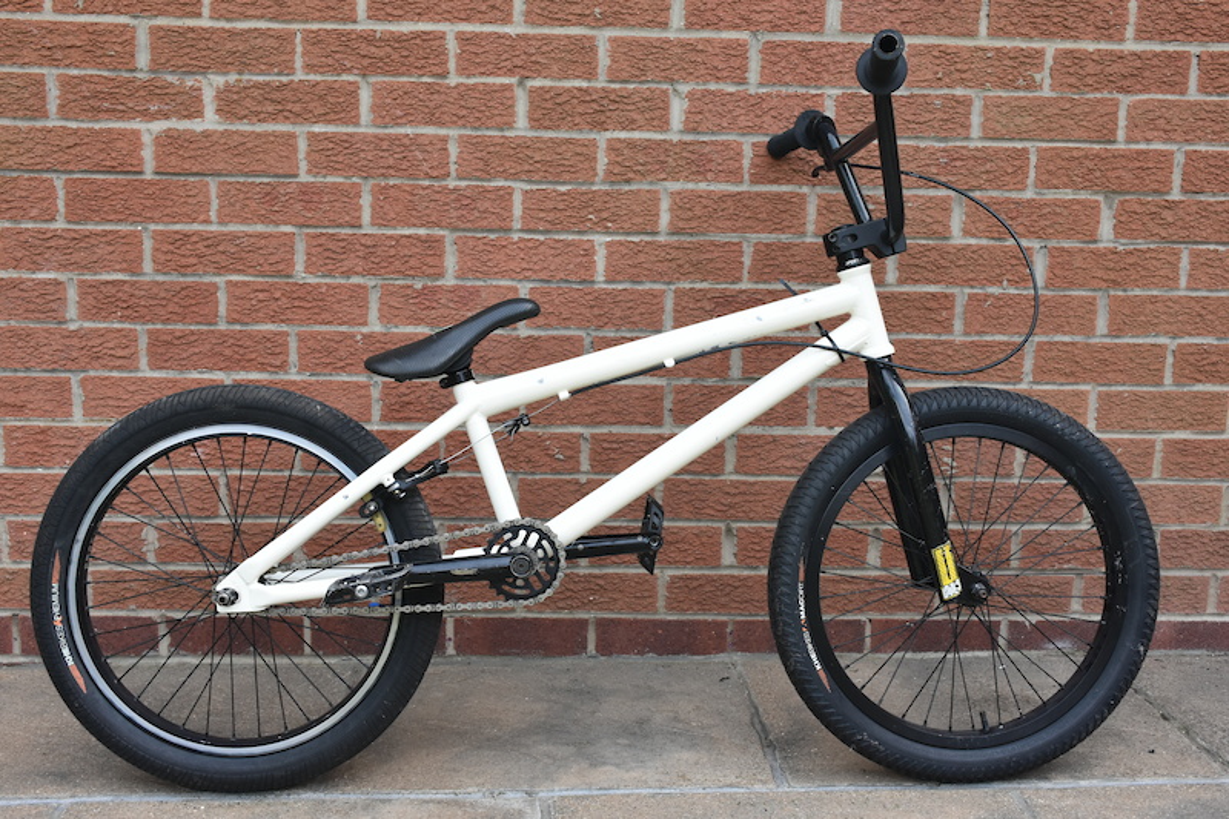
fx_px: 1331
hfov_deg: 49.6
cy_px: 410
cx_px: 614
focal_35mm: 39
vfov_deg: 34.2
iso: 800
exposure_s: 1/250
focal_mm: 26
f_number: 8
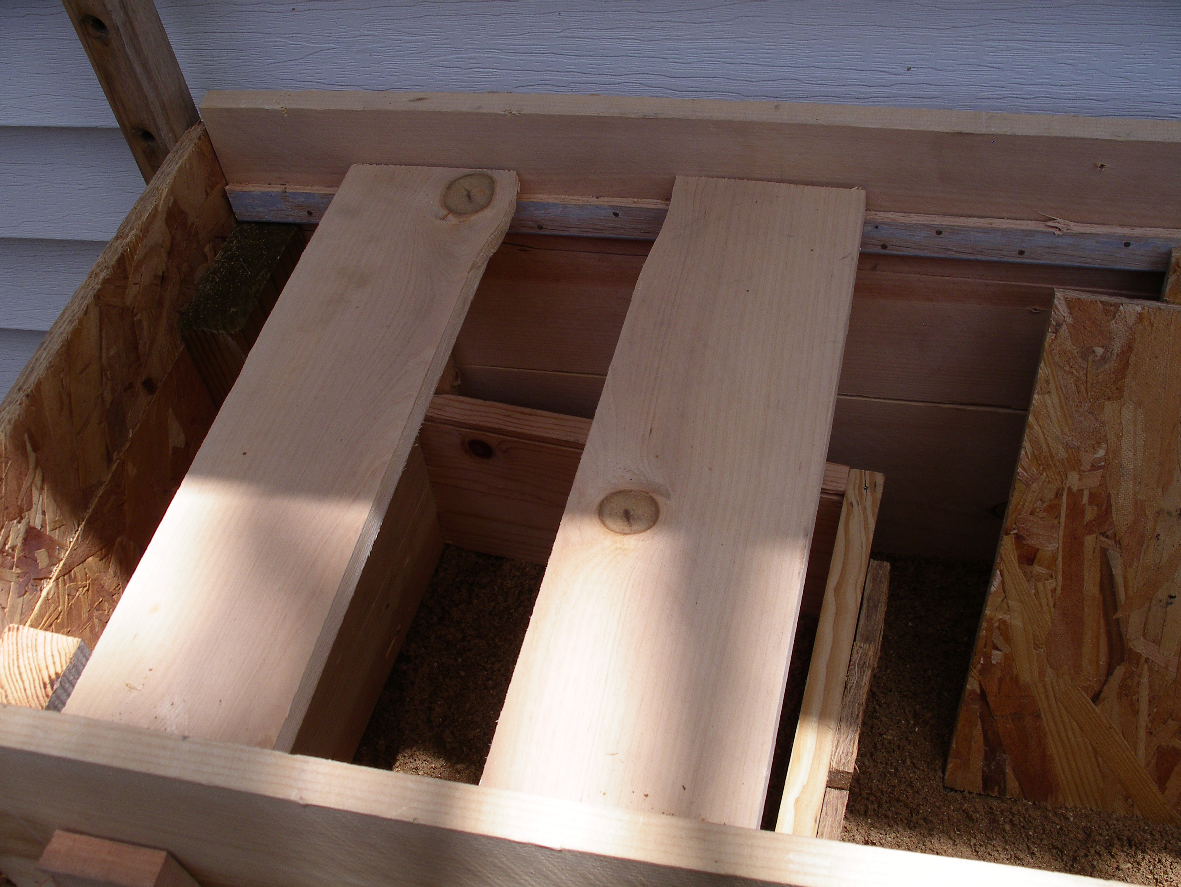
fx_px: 1263
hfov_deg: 50.1
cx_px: 590
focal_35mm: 37
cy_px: 444
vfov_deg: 38.7
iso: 80
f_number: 5
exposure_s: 1/200
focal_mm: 7.8
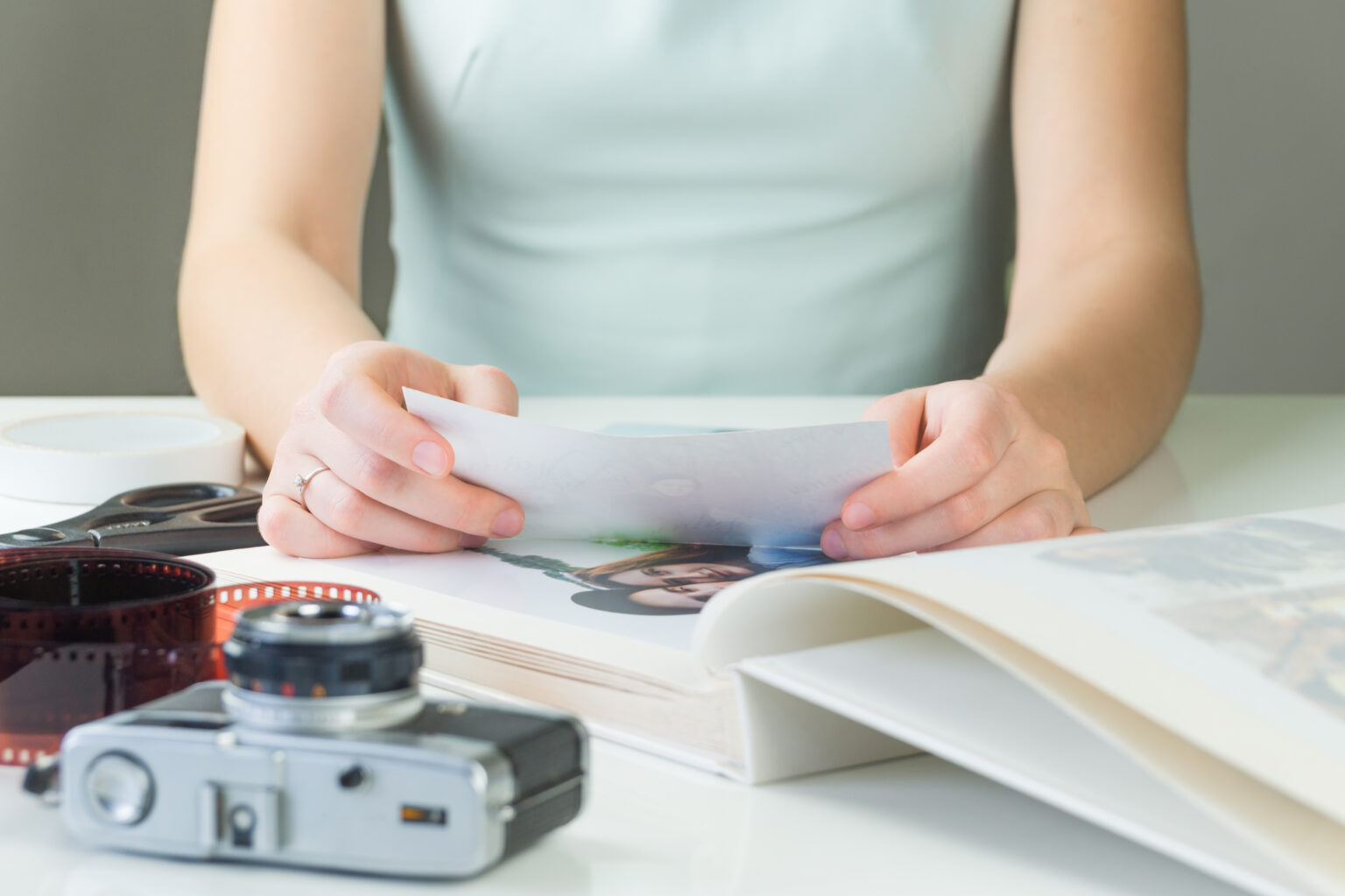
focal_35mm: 128
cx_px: 672
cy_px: 448
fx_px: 4762
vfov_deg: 10.7
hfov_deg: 16.1
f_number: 6.3
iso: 200
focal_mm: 85
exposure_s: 1/30
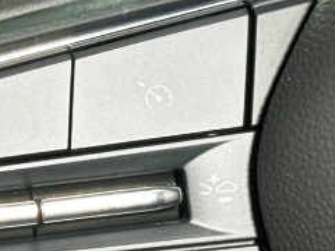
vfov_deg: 7.2
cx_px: 88
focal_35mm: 205
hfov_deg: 9.6
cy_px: 176
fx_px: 1984
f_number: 1.78
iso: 320
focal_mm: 6.86
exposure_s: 1/40
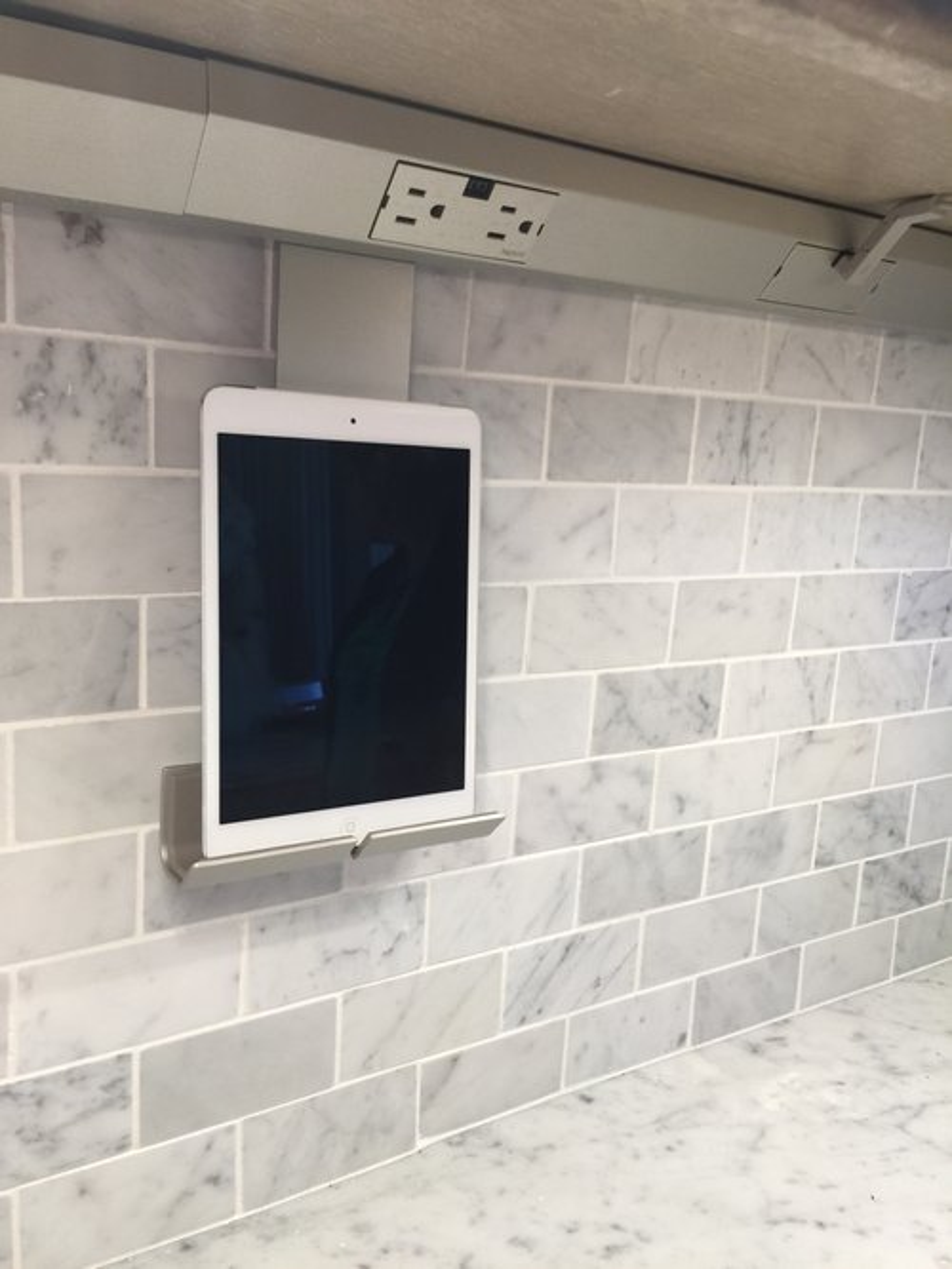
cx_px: 476
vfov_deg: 61.7
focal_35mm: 29
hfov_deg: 48.2
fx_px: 1064
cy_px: 634
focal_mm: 4.15
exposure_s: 1/30
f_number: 2.2
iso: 40
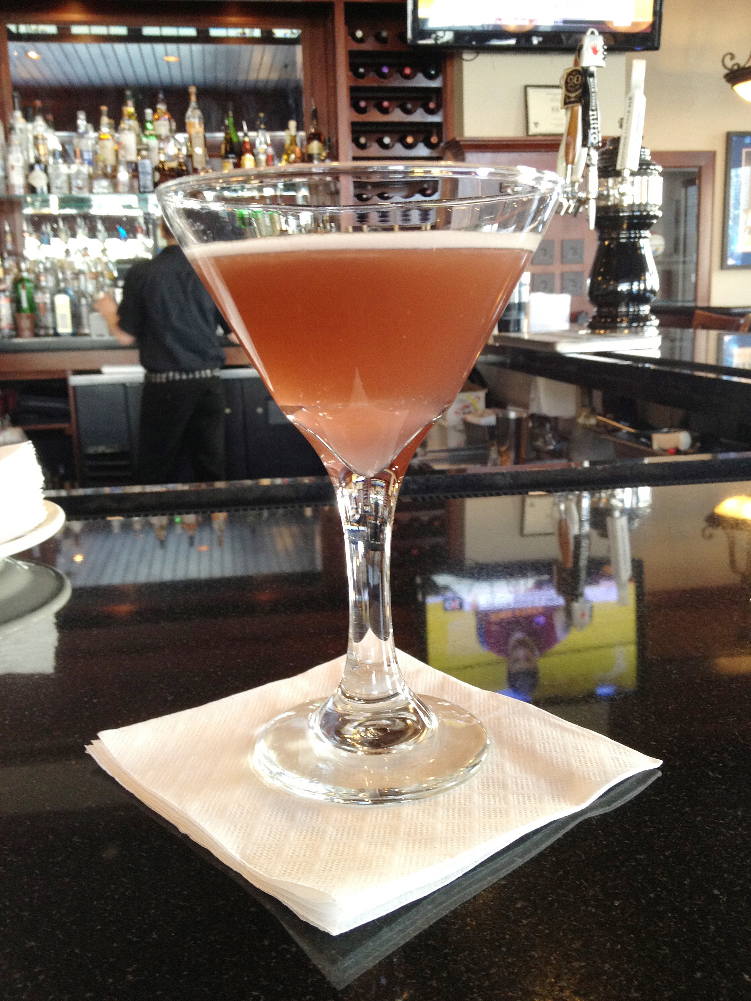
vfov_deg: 52.6
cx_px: 376
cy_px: 500
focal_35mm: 35
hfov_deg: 40.7
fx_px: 1012
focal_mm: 4.28
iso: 125
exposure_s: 1/20
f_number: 2.4
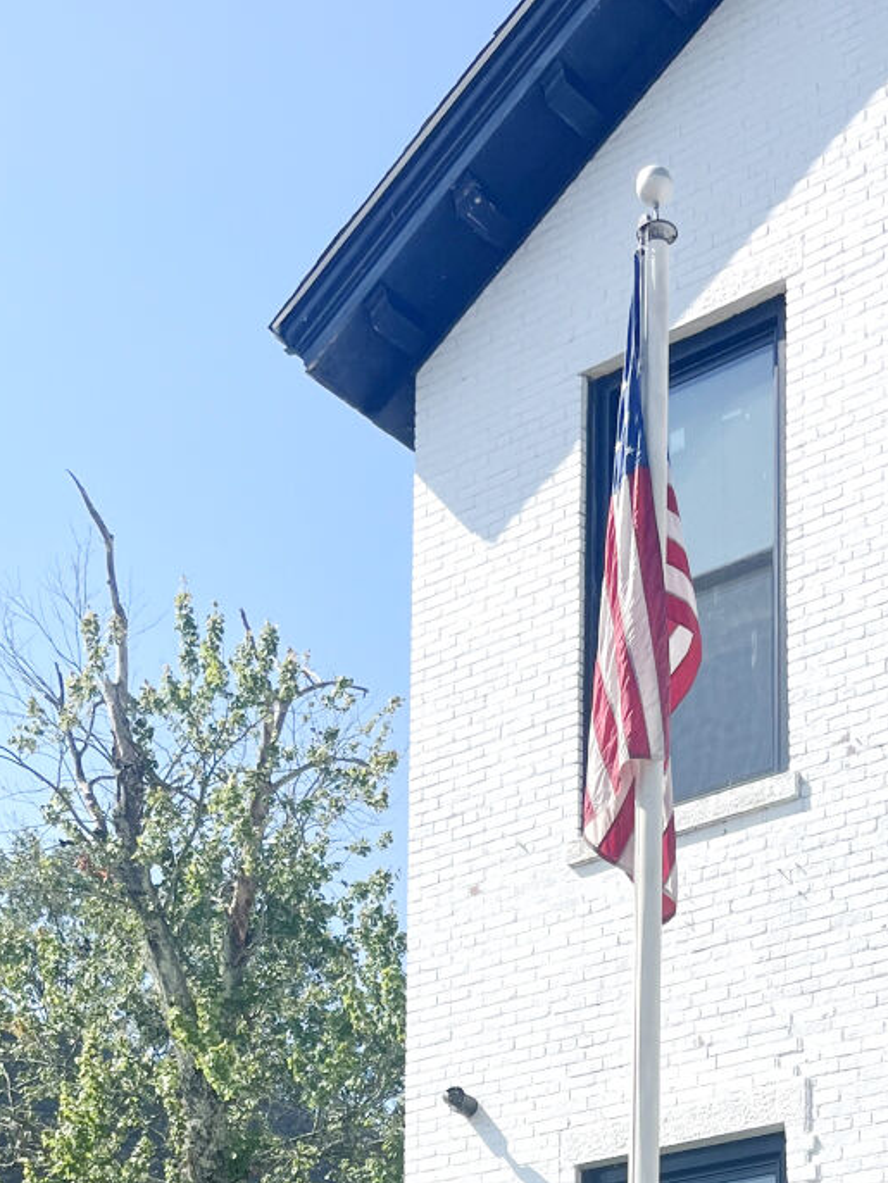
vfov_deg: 27.2
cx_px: 641
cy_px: 1406
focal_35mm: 63
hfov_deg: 23.1
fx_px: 2154
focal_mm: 5.1
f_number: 1.6
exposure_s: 1/3413
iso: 50
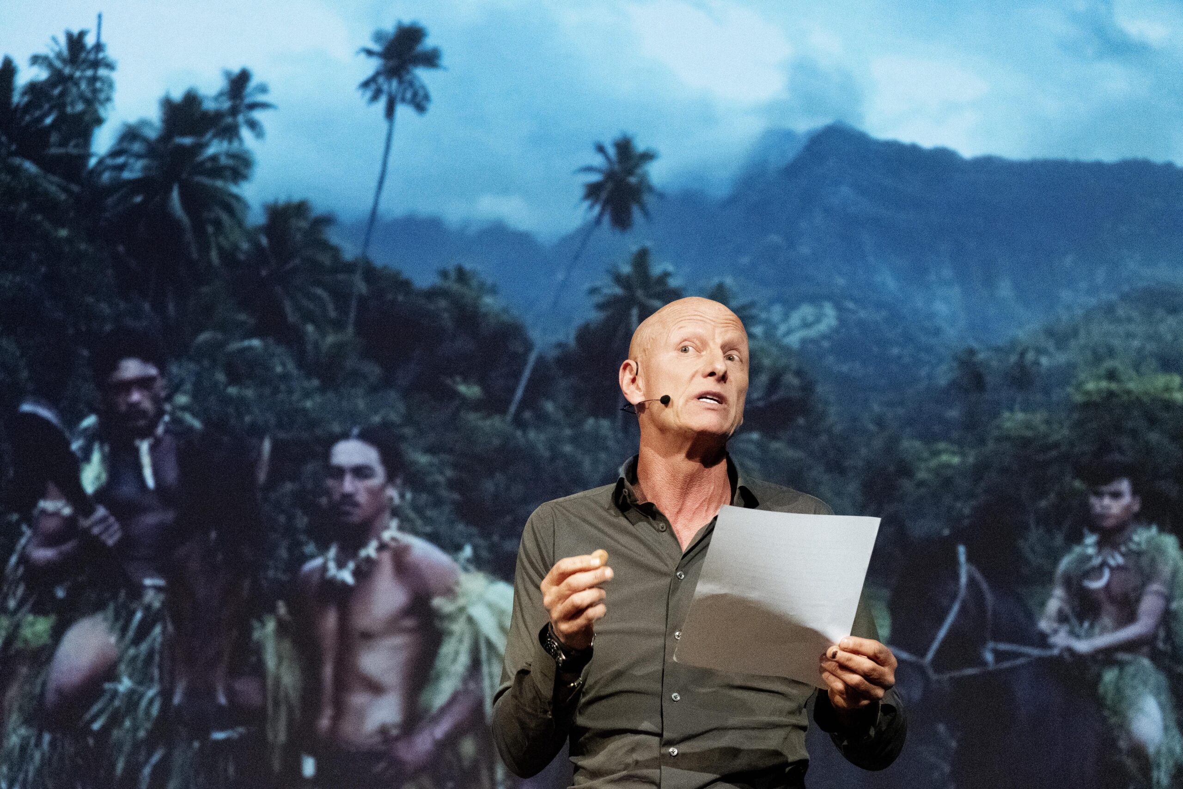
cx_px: 592
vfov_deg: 13.6
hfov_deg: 20.2
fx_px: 3319
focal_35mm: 101
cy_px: 394
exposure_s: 1/250
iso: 8000
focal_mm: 67.1
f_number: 3.6
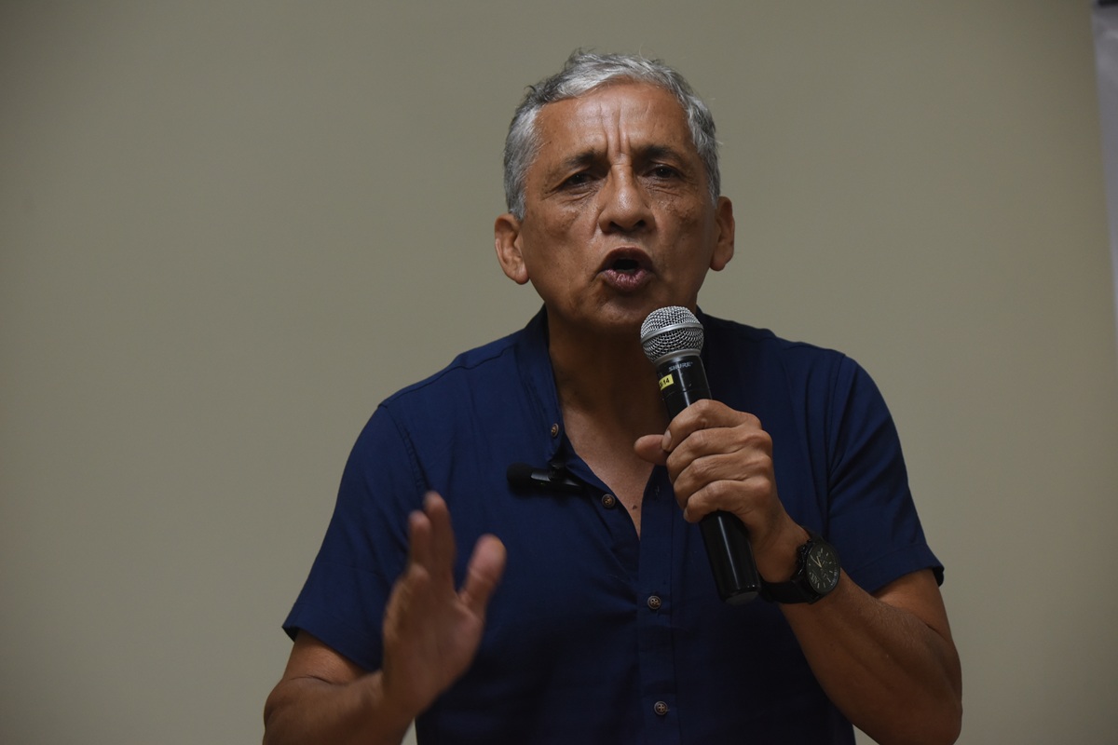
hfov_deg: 13.7
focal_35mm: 150
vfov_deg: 9.1
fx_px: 4658
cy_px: 372
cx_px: 559
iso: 1600
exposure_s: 1/125
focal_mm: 150
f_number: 5
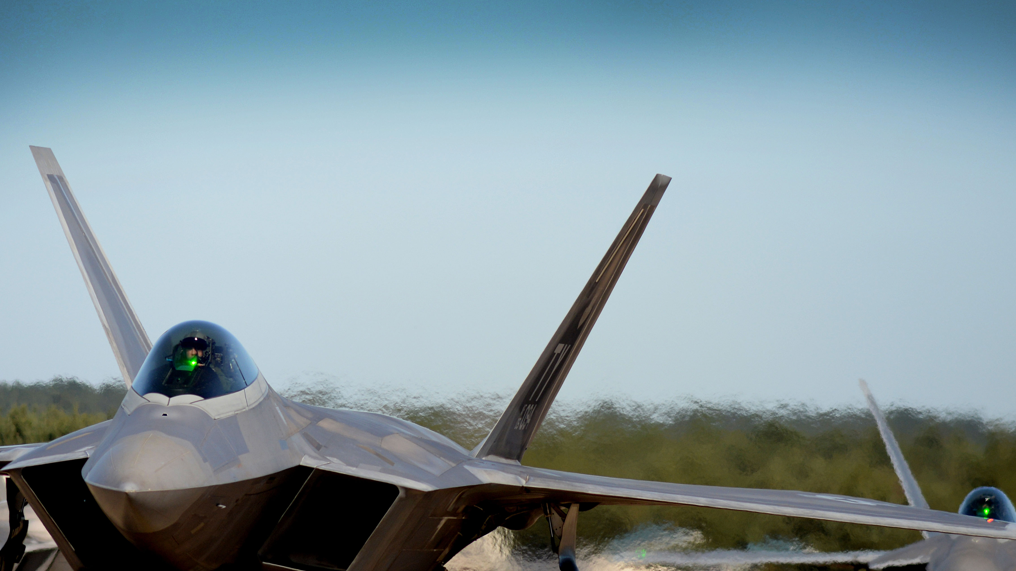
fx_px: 11261
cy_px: 448
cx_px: 553
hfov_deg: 5.2
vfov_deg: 2.9
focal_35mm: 418
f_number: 8
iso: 400
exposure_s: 1/3200
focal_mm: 300
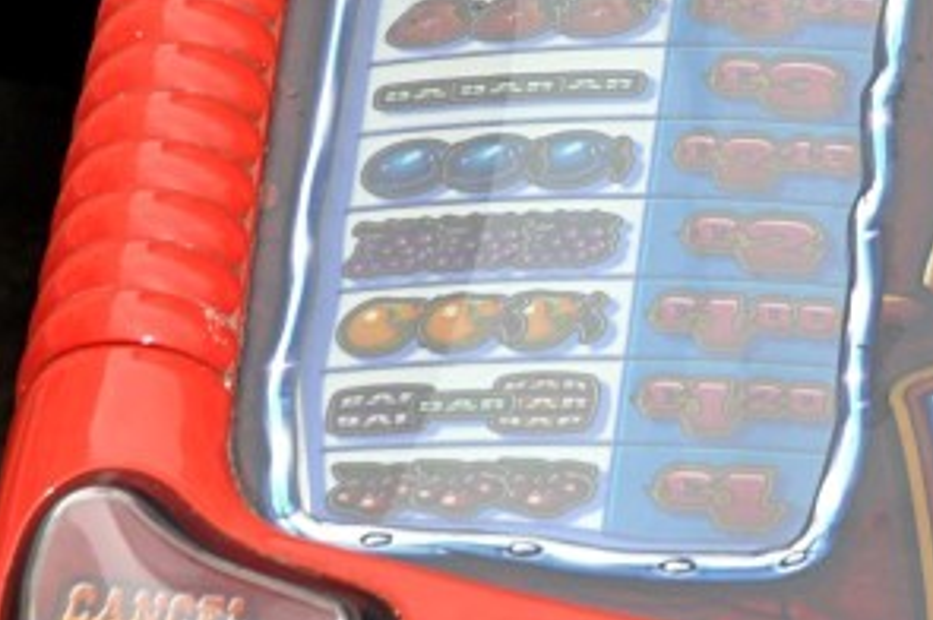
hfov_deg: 12.0
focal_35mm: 159
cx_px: 1648
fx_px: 4115
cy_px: 294
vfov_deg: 8.6
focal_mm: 27
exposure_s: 1/200
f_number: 5.6
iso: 320
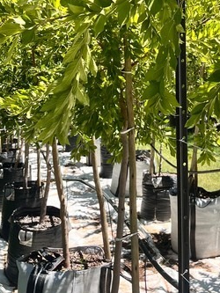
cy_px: 38
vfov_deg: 30.9
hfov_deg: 24.1
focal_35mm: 60
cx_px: 167
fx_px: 508
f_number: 1.6
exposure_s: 1/1721
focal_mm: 5.1
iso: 50
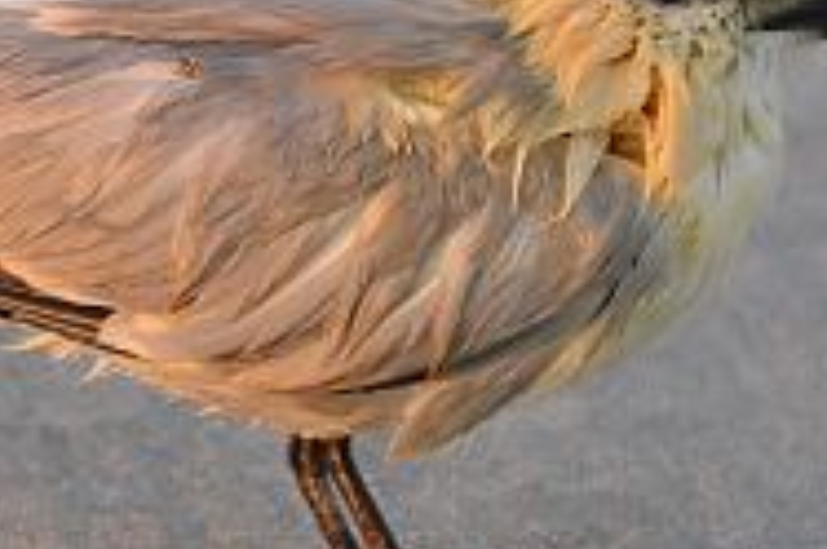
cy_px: 270
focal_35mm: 1543
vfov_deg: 0.9
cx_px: 486
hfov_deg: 1.3
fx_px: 35385
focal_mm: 300
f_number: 5.6
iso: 800
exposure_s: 1/500
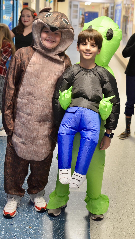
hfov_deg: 21.6
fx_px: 353
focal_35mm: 56
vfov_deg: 37.5
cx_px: 80
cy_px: 119
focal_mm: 35
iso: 800
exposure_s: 1/50
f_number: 3.5
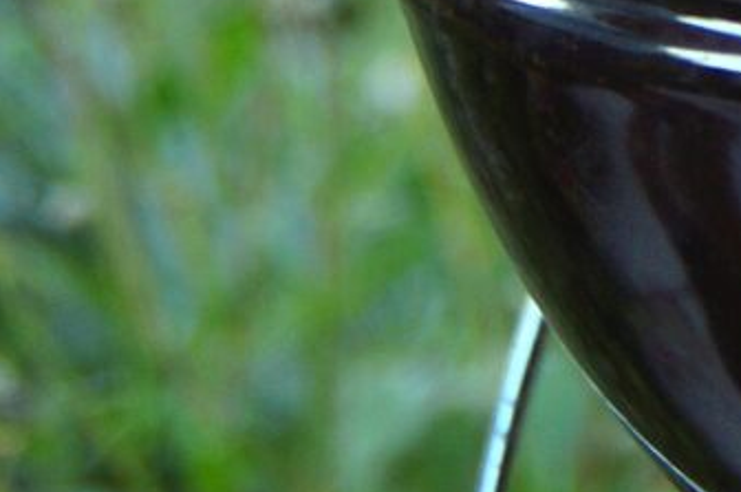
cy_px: -500
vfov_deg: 3.7
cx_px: 1550
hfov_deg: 5.5
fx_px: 7523
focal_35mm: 366
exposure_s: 1/25
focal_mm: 40
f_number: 2.8
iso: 100
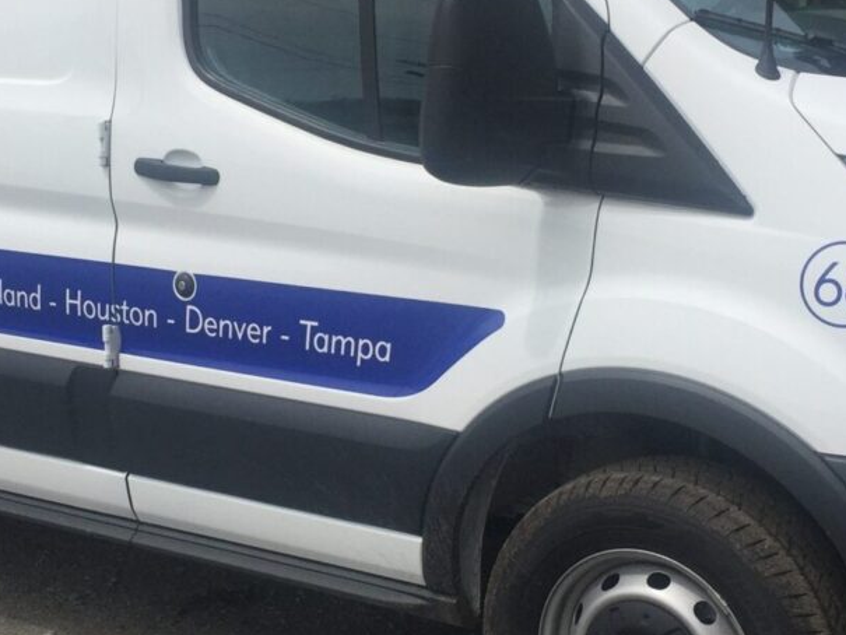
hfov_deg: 28.1
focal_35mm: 69
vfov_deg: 21.3
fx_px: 1687
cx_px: 351
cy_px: 320
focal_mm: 4.15
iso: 32
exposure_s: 1/3597
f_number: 2.2
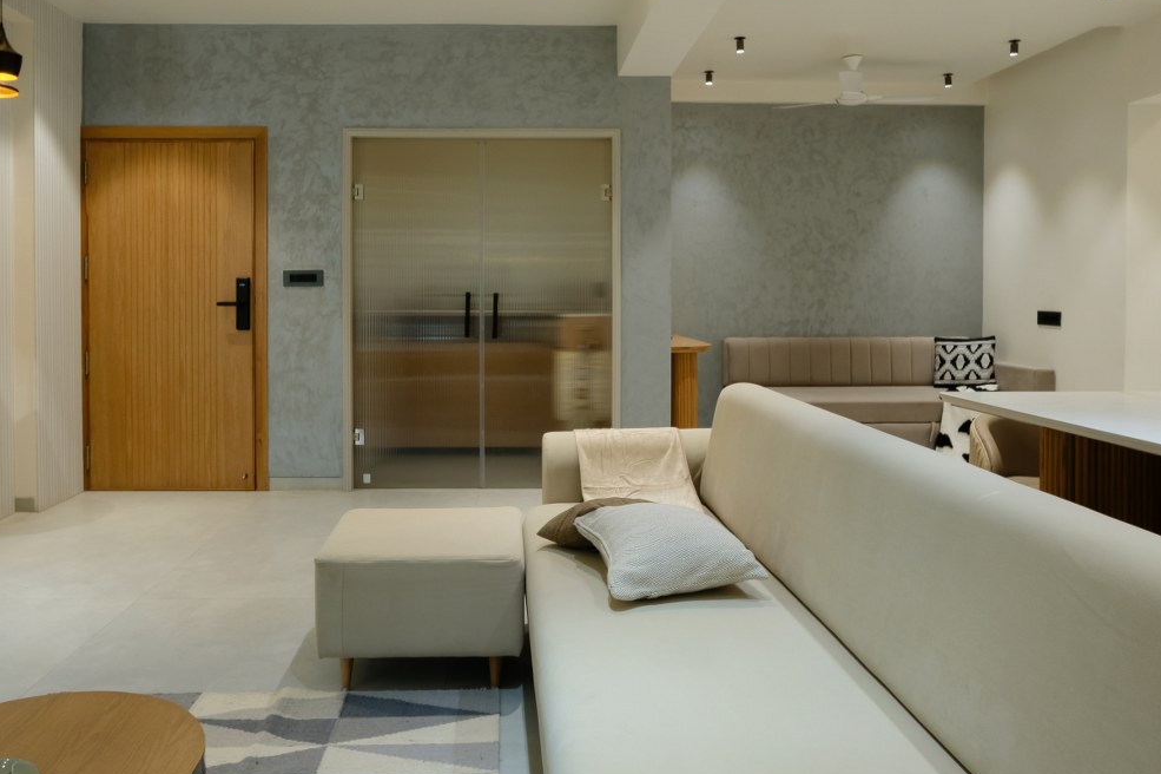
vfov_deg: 49.1
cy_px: 300
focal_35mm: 26
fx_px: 838
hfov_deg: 69.4
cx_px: 547
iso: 500
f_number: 6.4
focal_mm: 13
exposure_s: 1/13
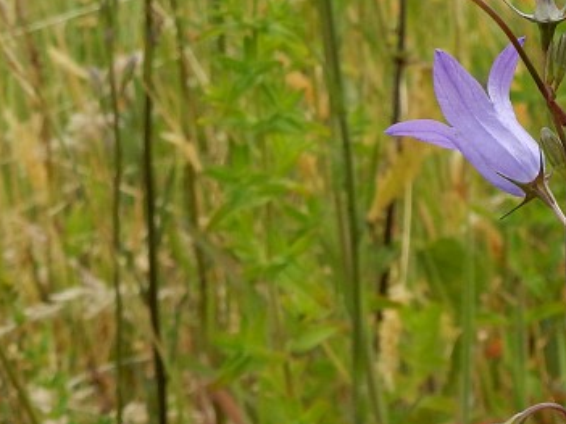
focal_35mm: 123
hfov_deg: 15.8
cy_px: -168
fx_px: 2010
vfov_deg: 11.6
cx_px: 524
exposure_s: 1/500
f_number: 4
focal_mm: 6.4
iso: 125
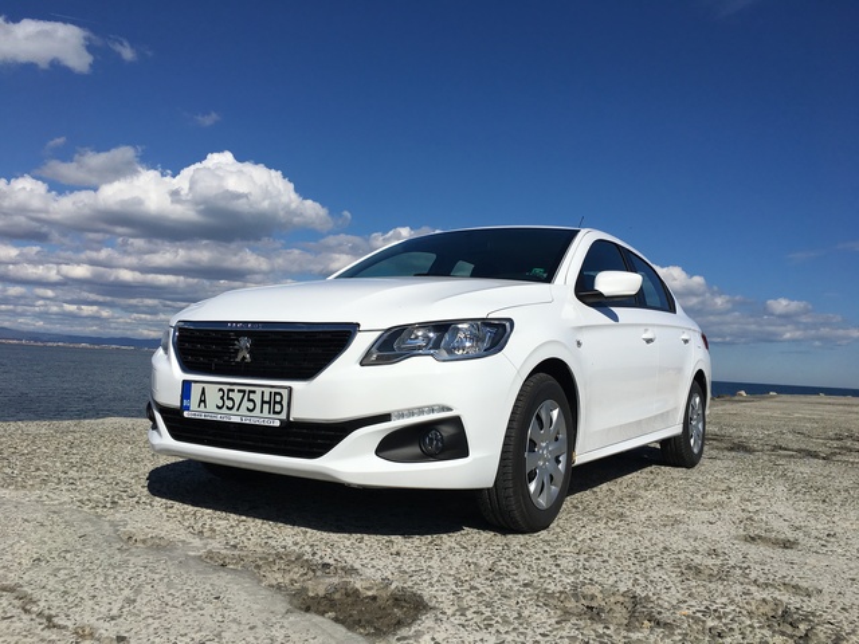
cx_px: 430
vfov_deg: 48.2
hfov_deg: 61.7
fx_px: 720
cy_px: 322
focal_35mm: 29
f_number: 2.2
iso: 25
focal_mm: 4.15
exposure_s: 1/5128
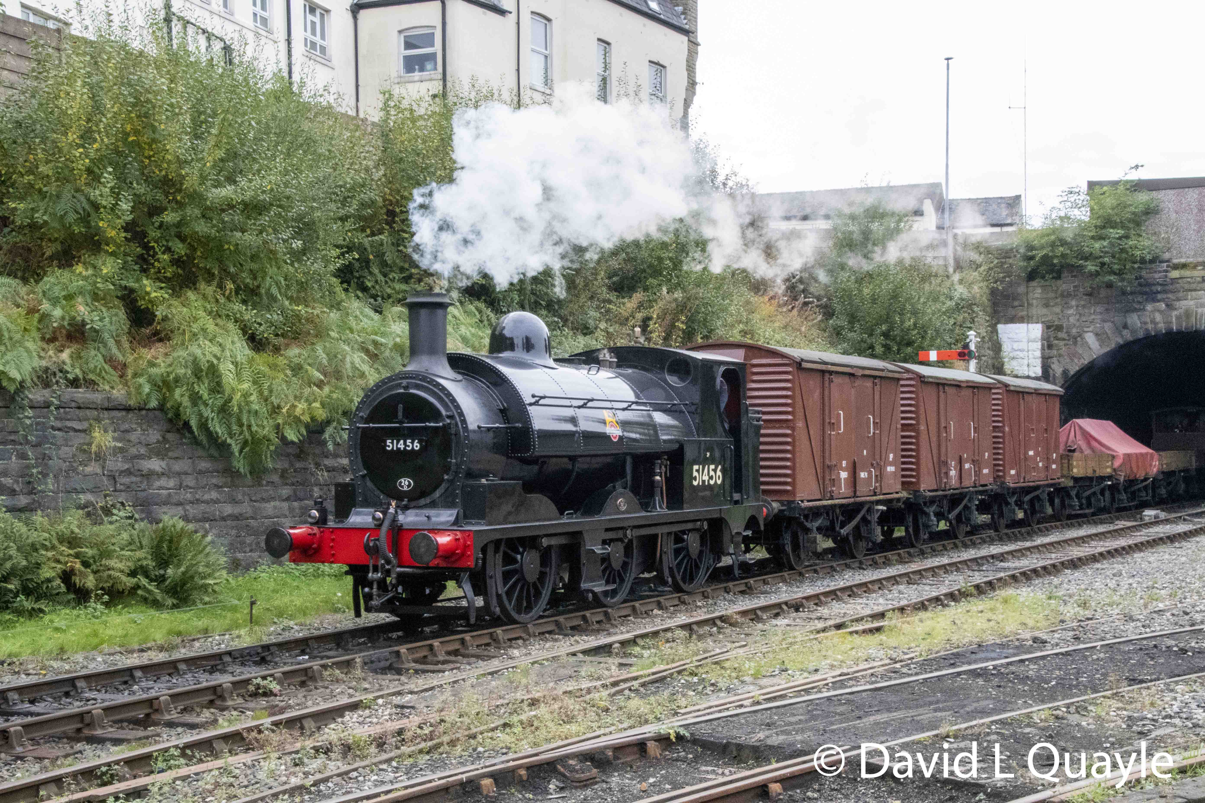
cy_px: 402
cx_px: 602
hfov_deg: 38.2
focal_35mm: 52
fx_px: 1740
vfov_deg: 26.0
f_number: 20
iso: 4000
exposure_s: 1/250
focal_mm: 35
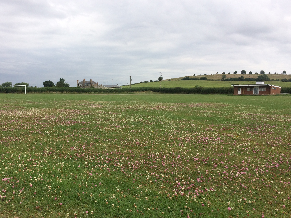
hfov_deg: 51.2
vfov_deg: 39.7
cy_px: 113
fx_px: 303
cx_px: 124
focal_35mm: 36
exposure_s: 1/1282
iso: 32
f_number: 2.2
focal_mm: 4.15
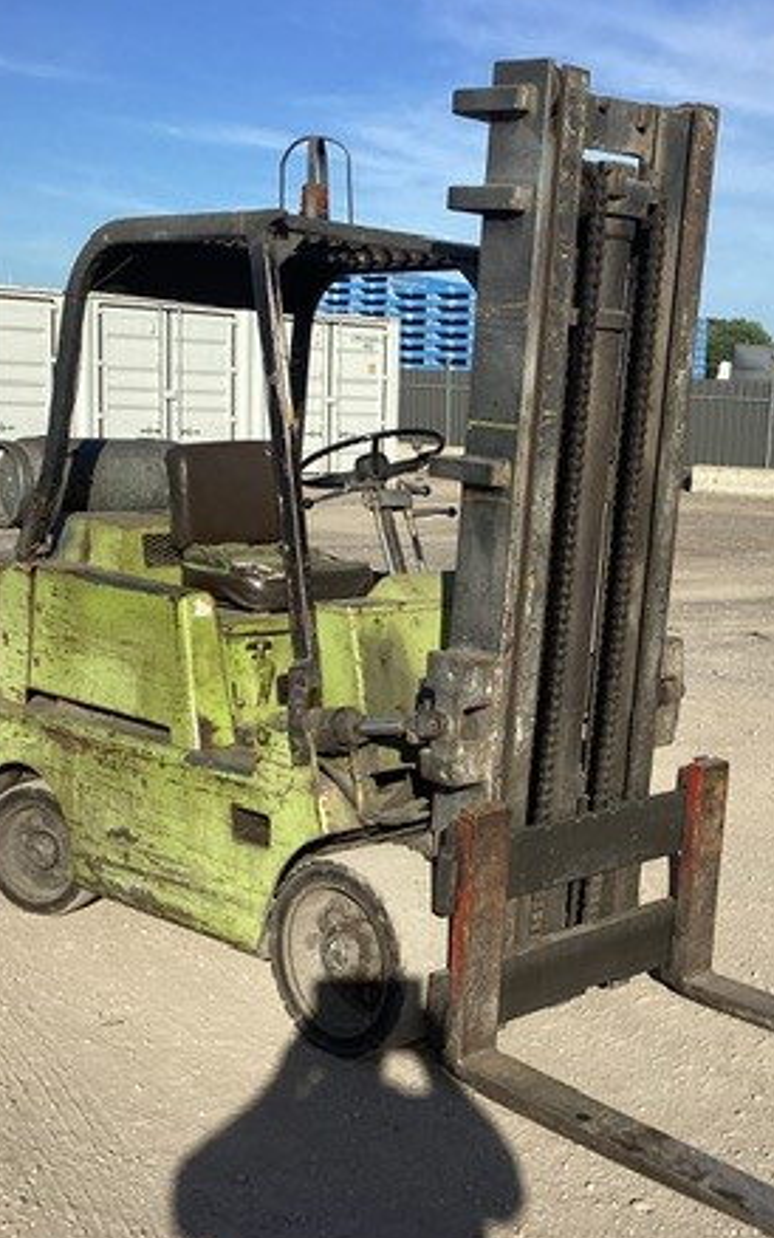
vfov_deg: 41.8
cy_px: 644
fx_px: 1619
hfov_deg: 26.6
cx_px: 556
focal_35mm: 48
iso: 25
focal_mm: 3.3
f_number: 2.4
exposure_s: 1/1988
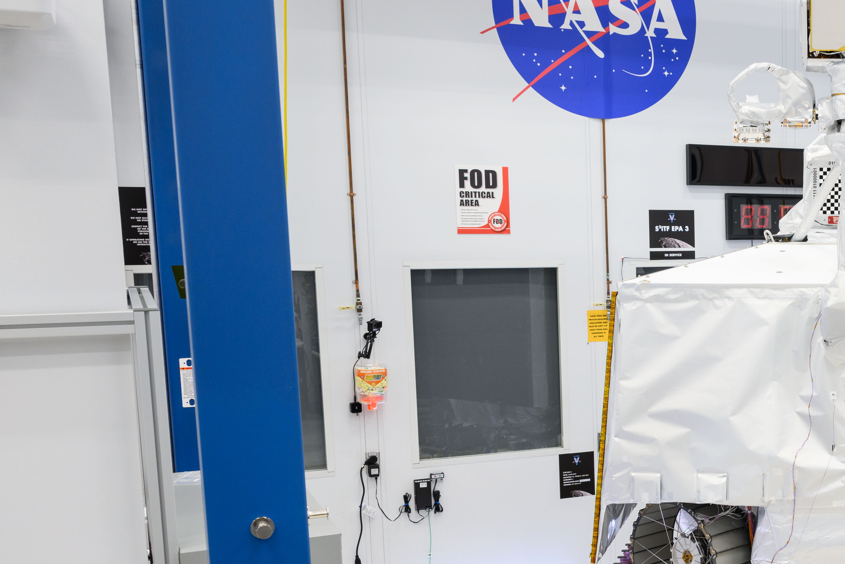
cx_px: 847
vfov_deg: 26.7
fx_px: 1174
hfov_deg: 35.7
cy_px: 402
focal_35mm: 50
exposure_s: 1/80
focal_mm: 24
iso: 800
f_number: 6.3
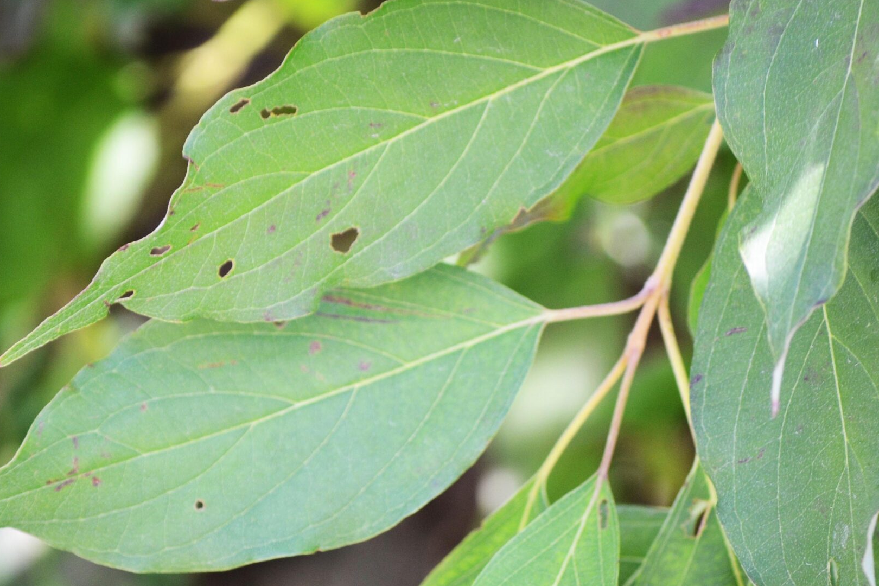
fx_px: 10127
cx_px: 358
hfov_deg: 5.0
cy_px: 287
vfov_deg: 3.3
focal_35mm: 415
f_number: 5.6
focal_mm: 175
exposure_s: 1/160
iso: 250
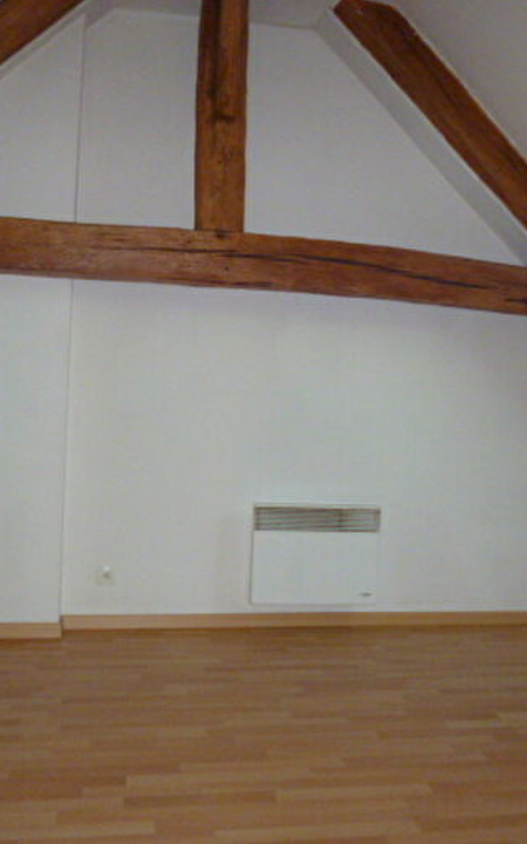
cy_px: 410
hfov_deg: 36.3
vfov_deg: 55.3
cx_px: 267
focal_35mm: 35
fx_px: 805
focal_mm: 4.3
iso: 320
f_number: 2.5
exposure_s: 1/60
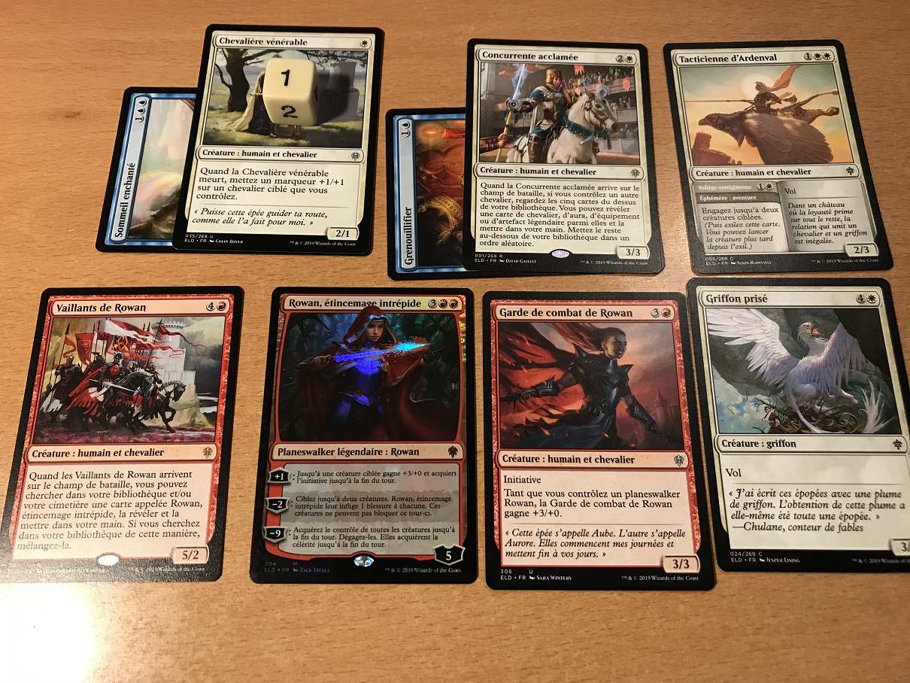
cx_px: 455
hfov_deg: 63.4
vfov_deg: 49.8
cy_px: 342
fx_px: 736
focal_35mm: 28
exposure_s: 1/17
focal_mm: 3.99
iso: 50
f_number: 1.8
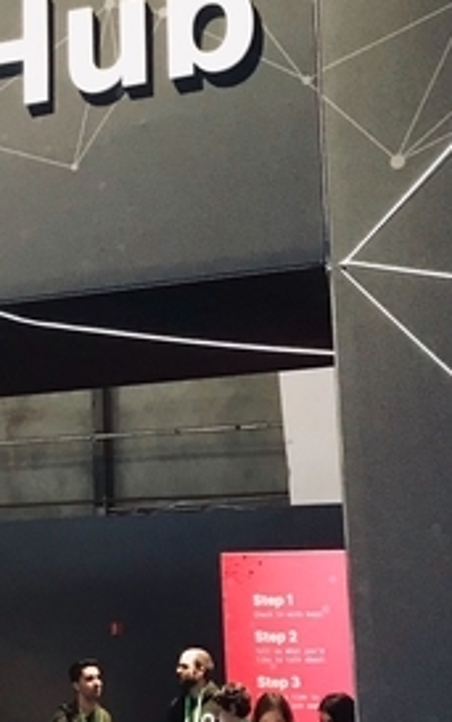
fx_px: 1712
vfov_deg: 23.8
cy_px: 376
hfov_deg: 14.8
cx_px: 5
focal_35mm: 87
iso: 100
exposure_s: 1/5
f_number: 1.8
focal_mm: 3.99
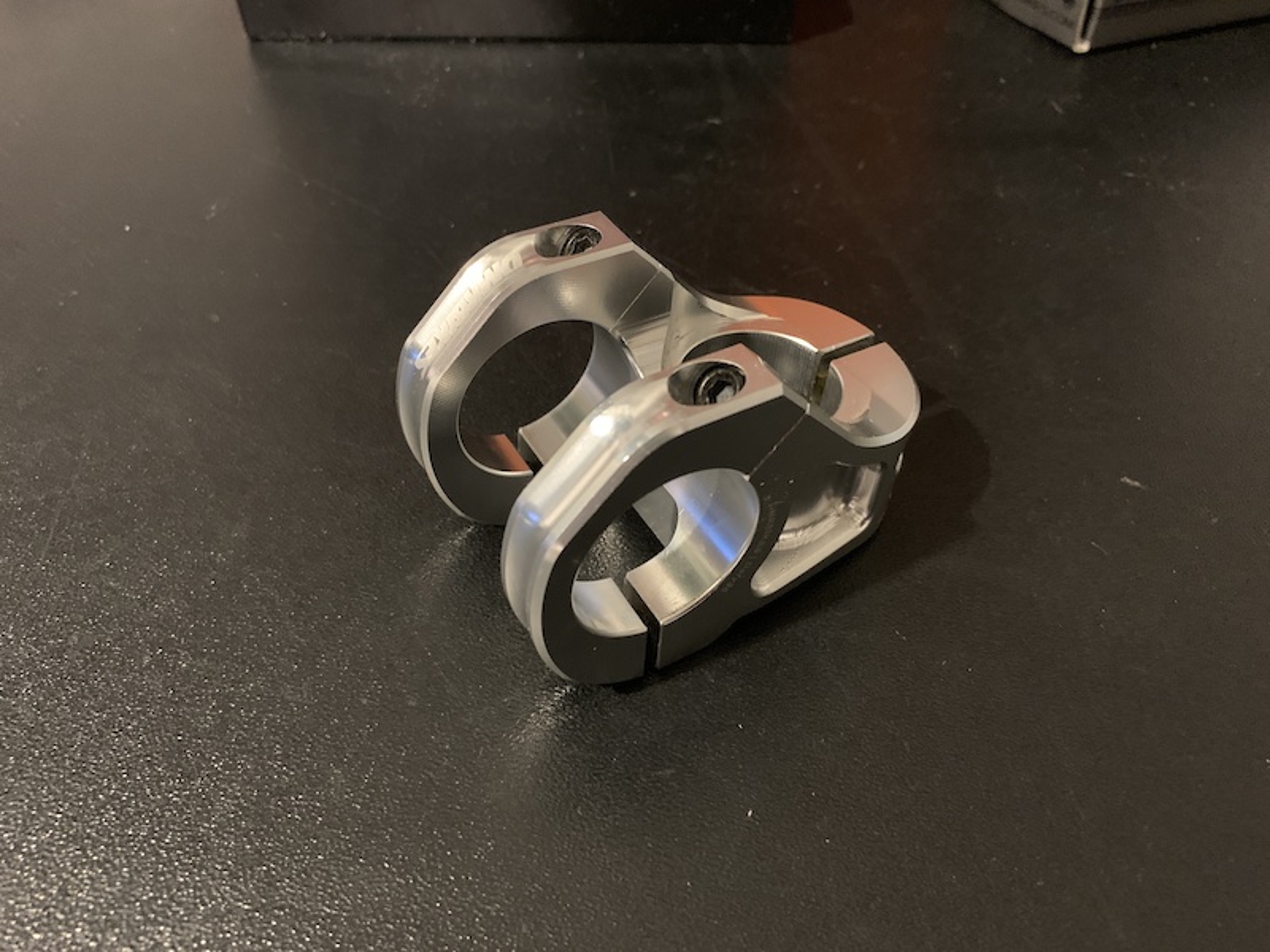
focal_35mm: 26
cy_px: 476
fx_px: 954
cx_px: 635
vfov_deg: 53.1
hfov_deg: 67.3
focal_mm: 4.25
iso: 640
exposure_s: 1/20
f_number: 1.8
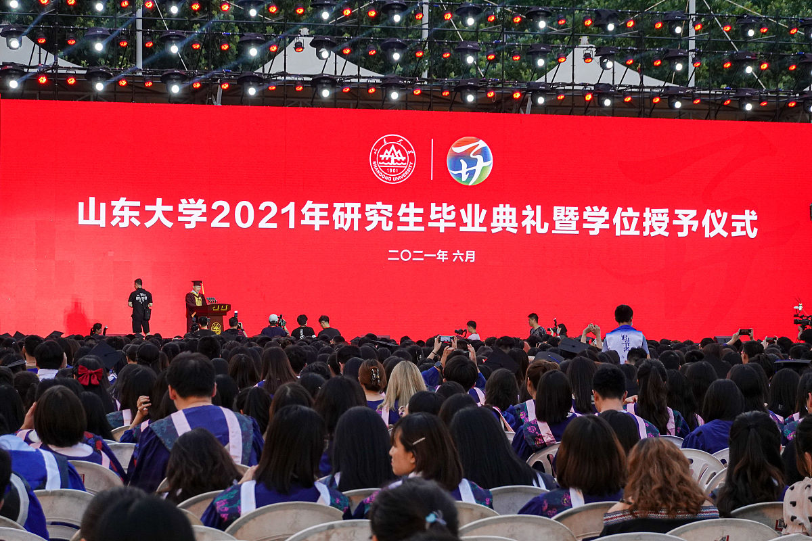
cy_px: 270
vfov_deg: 10.4
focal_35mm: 132
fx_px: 2977
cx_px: 406
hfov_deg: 15.5
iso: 400
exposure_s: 1/160
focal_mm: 47.86
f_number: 4.5
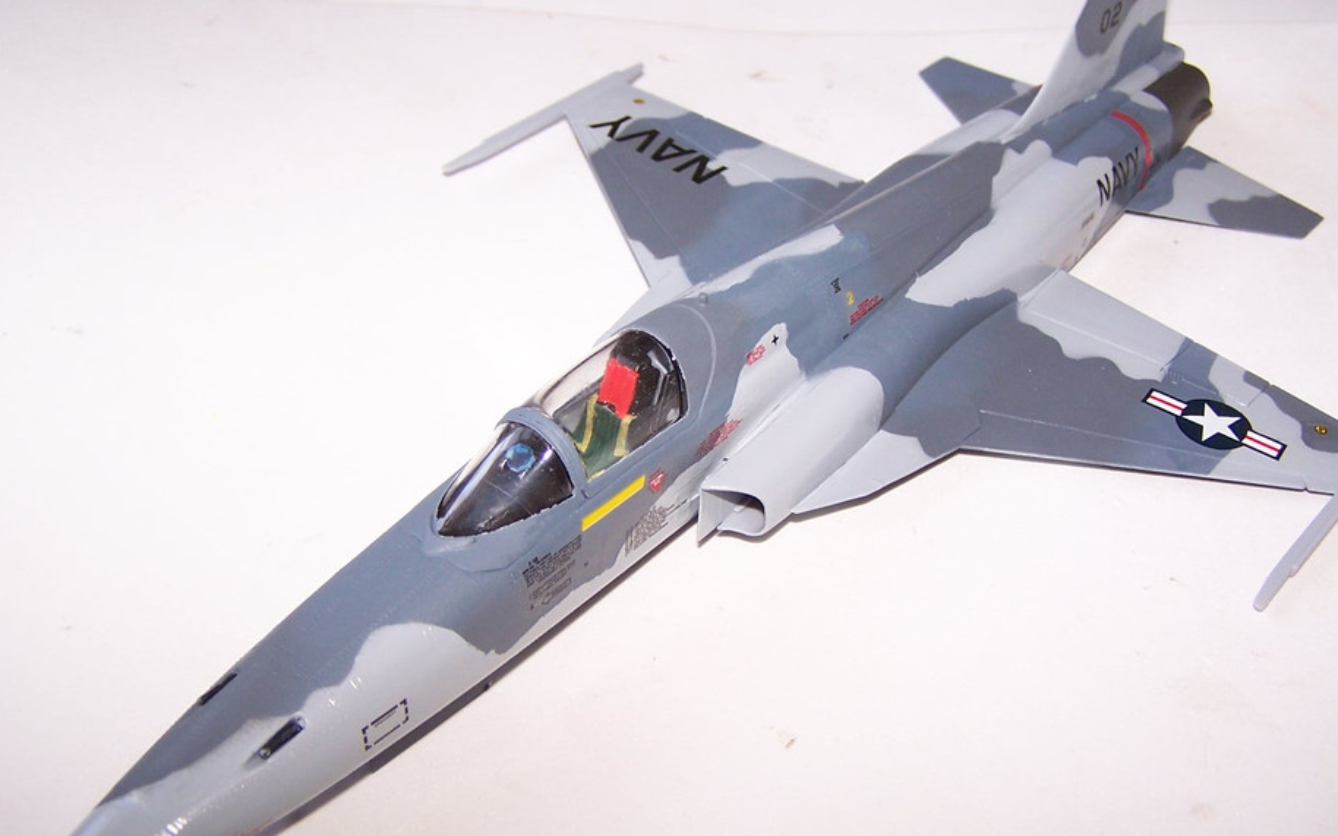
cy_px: 426
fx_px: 1714
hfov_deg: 42.6
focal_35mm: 47
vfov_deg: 27.4
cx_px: 728
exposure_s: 1/60
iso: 80
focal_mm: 6.3
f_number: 2.8
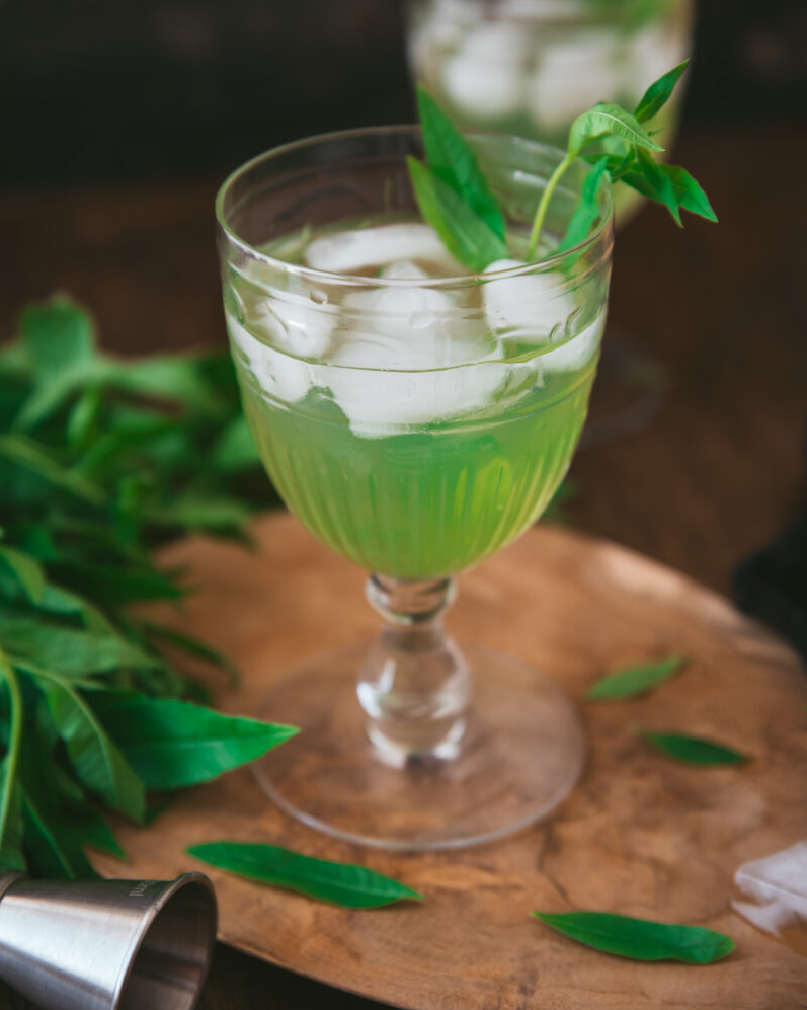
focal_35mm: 79
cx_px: 404
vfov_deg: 24.1
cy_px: 452
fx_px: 2360
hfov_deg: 19.4
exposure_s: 1/40
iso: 200
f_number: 3.2
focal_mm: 70
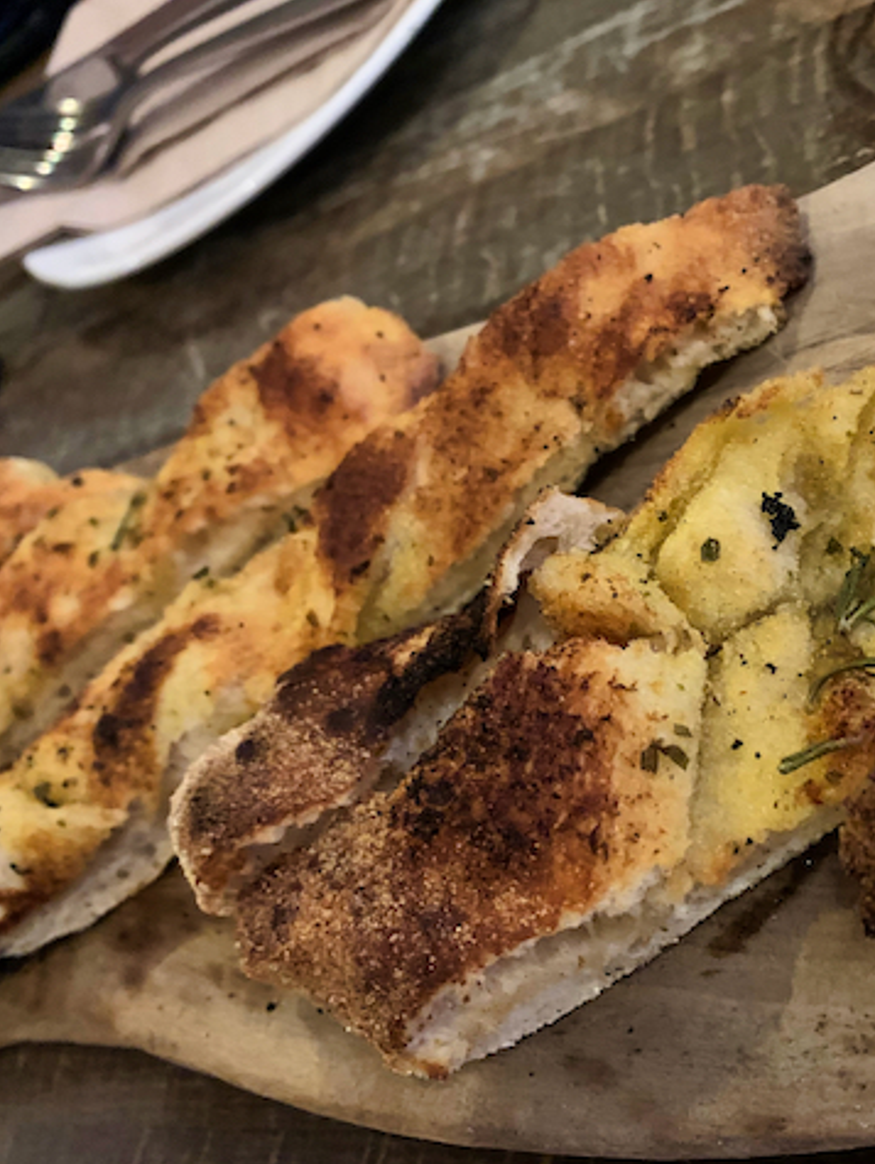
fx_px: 1178
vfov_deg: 52.6
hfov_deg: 39.7
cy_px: 583
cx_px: 654
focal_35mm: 35
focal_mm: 4.25
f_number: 1.8
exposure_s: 1/20
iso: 800
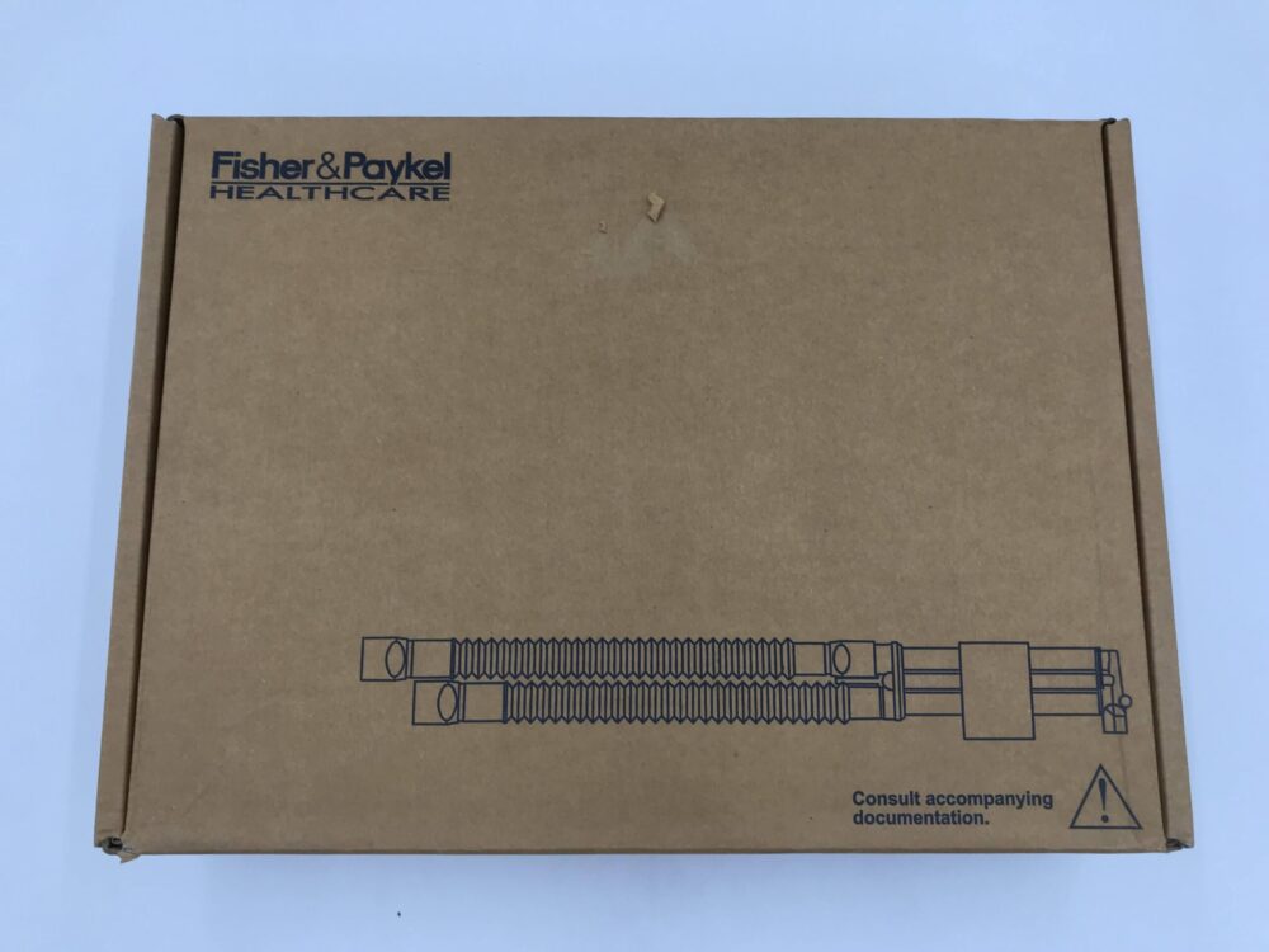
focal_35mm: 28
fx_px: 1026
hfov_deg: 63.4
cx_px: 634
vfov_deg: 49.7
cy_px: 476
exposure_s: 1/60
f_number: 1.8
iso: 25
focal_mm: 3.99
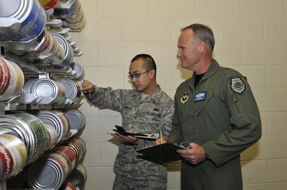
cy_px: 95
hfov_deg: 53.2
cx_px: 144
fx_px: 287
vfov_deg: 36.8
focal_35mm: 36
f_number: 5.6
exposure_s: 1/100
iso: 640
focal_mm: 24
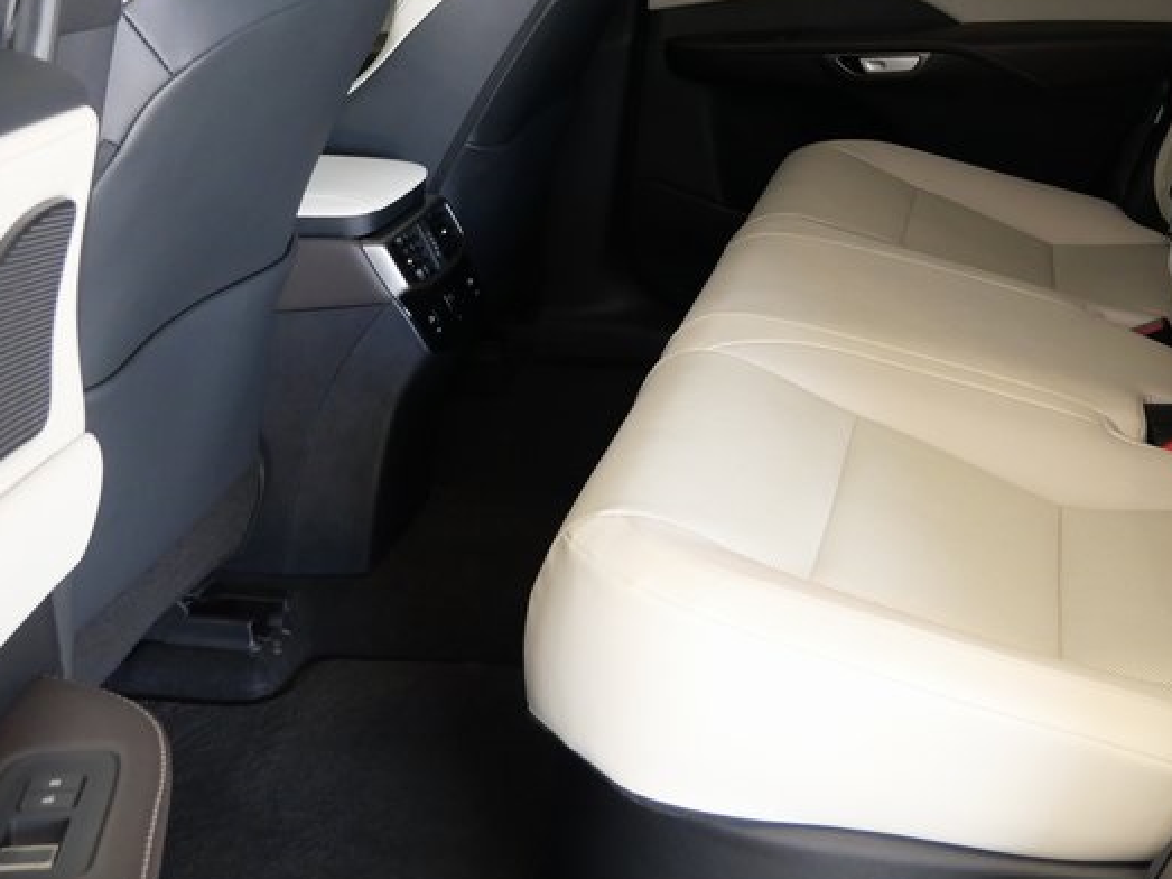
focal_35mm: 47
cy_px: 123
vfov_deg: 29.8
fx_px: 1591
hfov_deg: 39.8
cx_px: 802
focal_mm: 12
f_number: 3.5
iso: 1000
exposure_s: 1/60
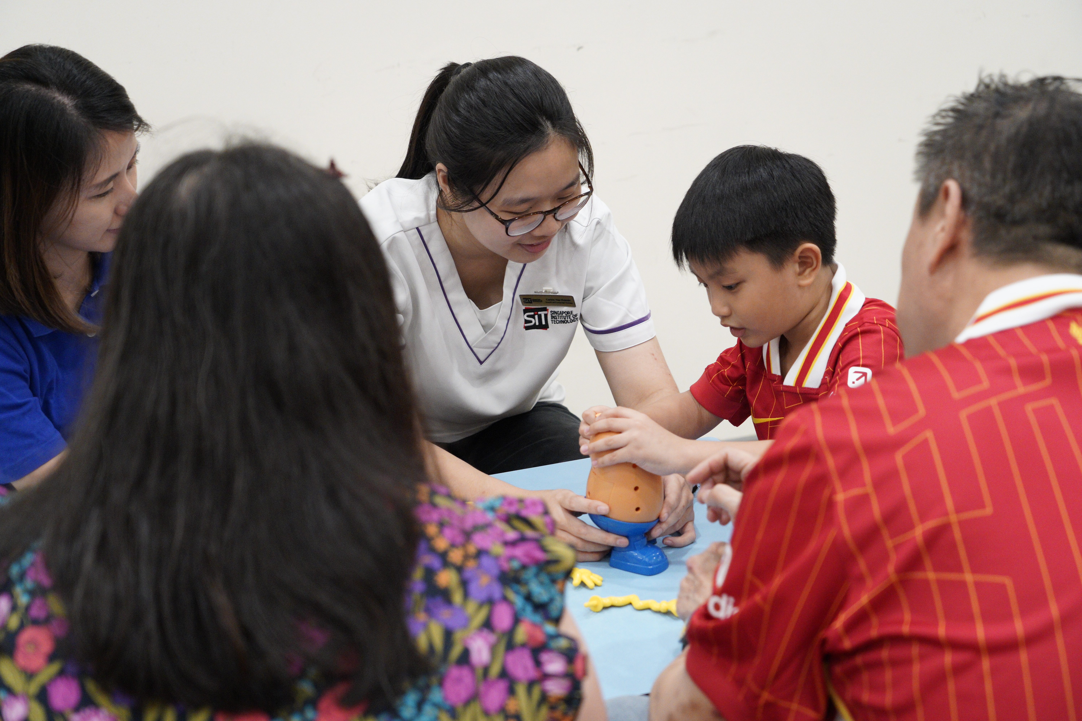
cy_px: 360
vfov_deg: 21.9
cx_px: 541
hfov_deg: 32.4
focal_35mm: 62
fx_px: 1863
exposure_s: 1/200
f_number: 4.5
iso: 5000
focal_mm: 62
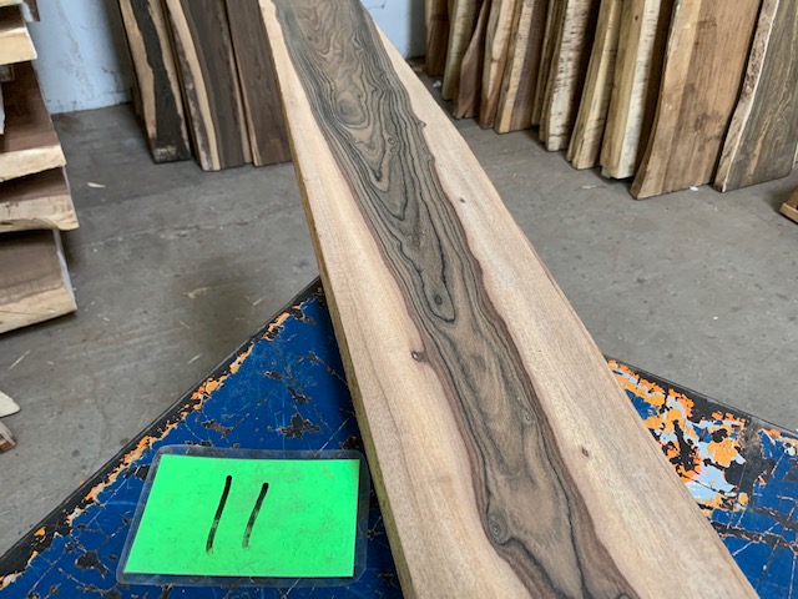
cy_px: 300
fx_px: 599
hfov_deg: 67.3
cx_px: 399
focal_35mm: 26
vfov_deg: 53.1
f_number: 1.8
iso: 125
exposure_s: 1/60
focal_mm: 4.25
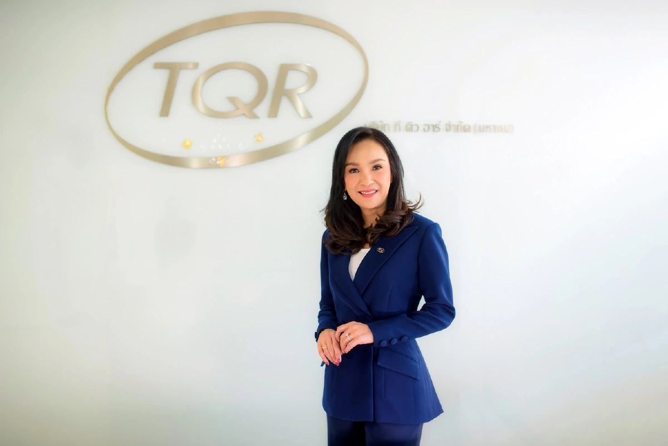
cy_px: 223
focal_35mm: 35
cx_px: 334
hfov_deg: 54.4
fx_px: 650
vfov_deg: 37.9
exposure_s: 1/80
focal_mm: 35
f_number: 2.2
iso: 400
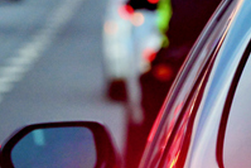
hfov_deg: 3.1
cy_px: 9
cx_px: 73
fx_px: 4570
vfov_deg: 2.1
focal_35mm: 655
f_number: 6.3
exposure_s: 1/160
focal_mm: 180
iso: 3200
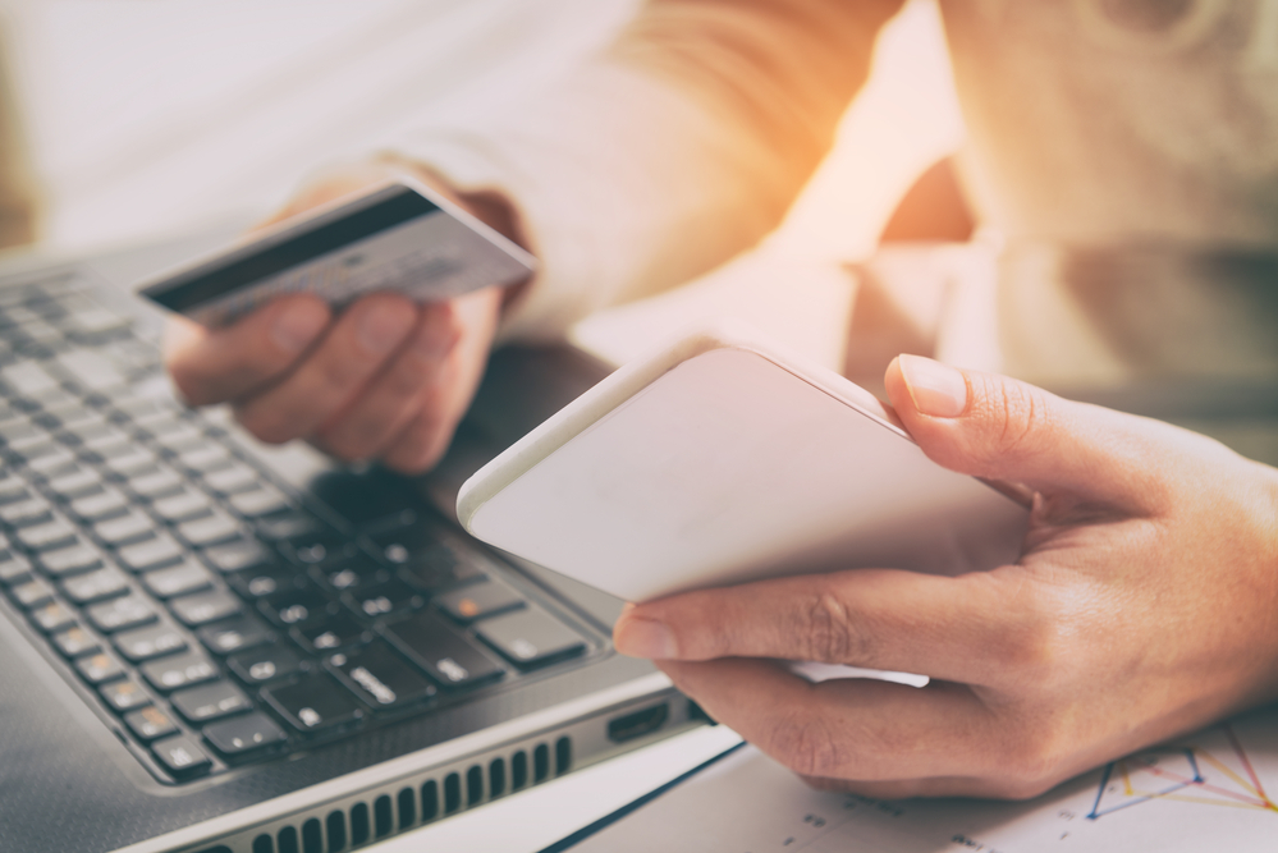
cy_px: 426
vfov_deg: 19.5
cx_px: 639
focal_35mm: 70
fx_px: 2486
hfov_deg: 28.8
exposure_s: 1/160
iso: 250
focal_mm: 70
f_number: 6.3
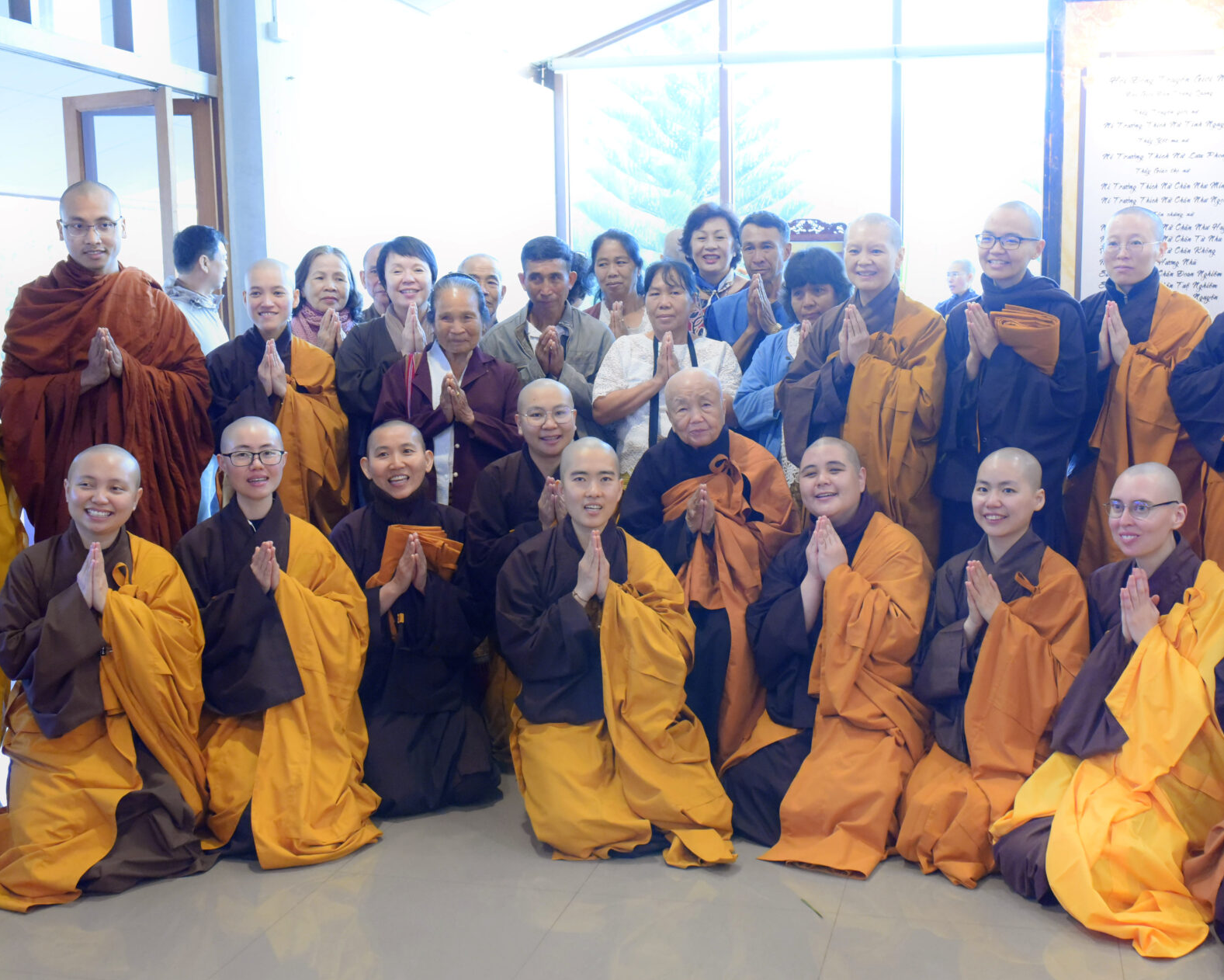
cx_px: 726
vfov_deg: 37.3
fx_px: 1449
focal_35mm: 40
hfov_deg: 45.6
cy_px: 492
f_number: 8
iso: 8000
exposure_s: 1/60
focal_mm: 35
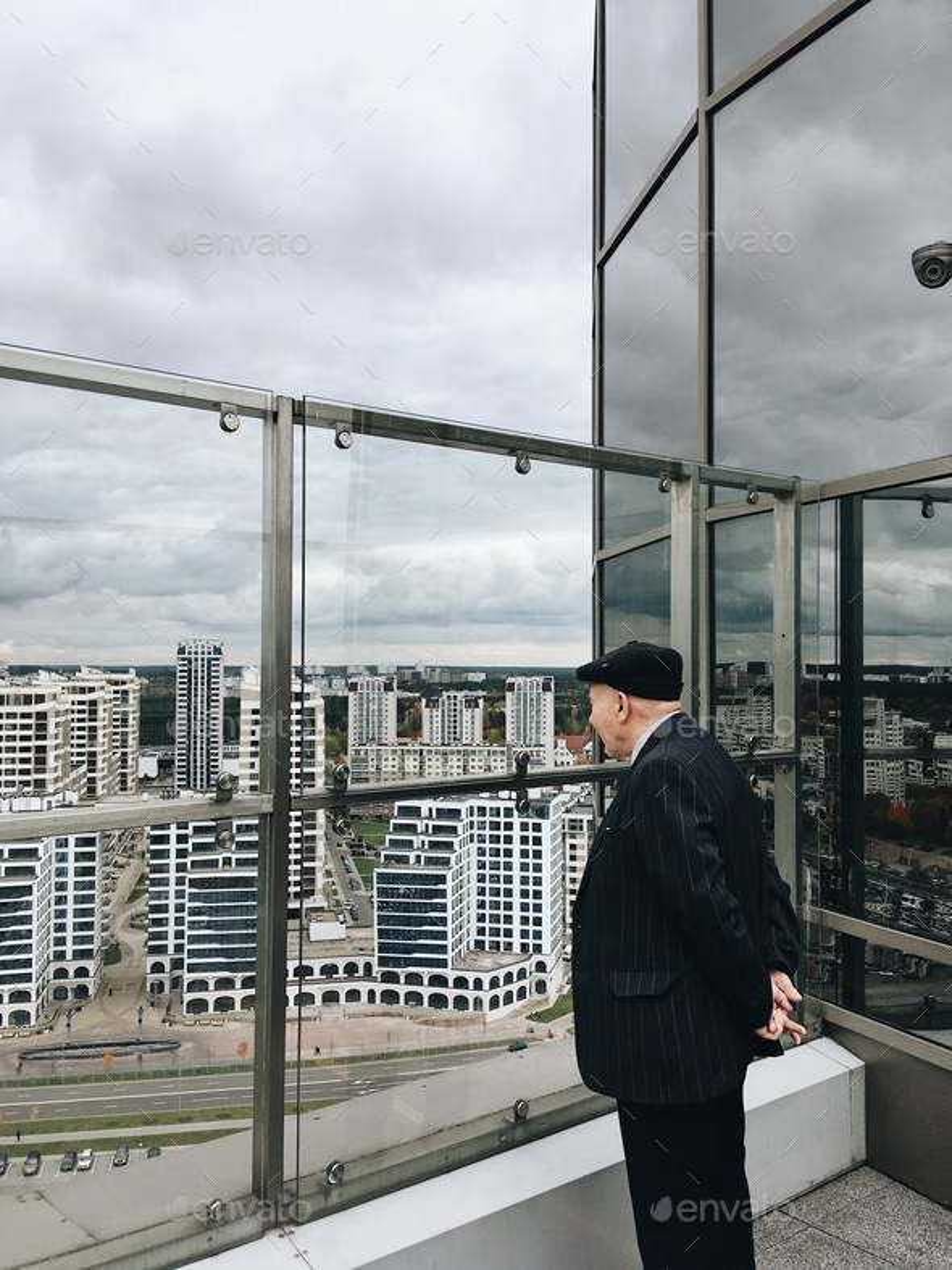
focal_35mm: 29
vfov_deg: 61.7
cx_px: 476
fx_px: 1064
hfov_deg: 48.2
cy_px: 635
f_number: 2.2
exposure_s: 1/499
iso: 25
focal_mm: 4.15
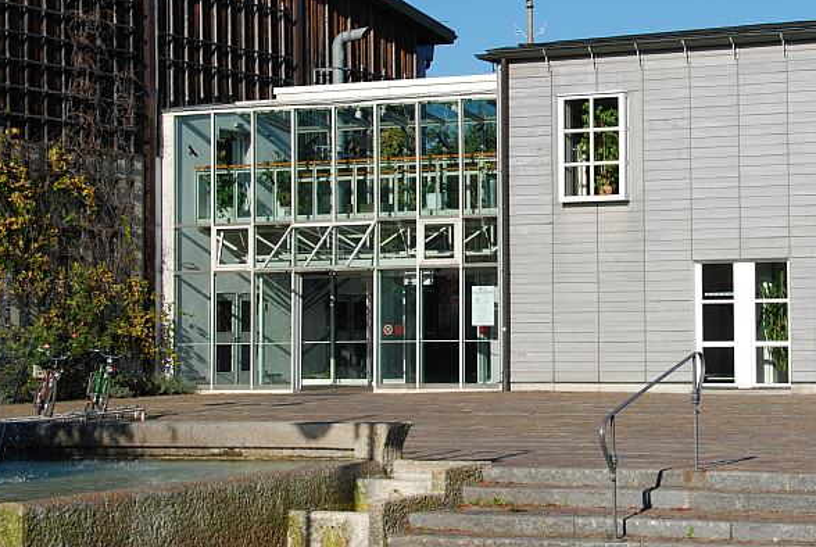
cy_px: 180
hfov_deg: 21.4
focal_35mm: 94
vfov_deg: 14.6
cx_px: 627
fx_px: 2134
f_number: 9
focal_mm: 36
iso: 100
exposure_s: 1/320
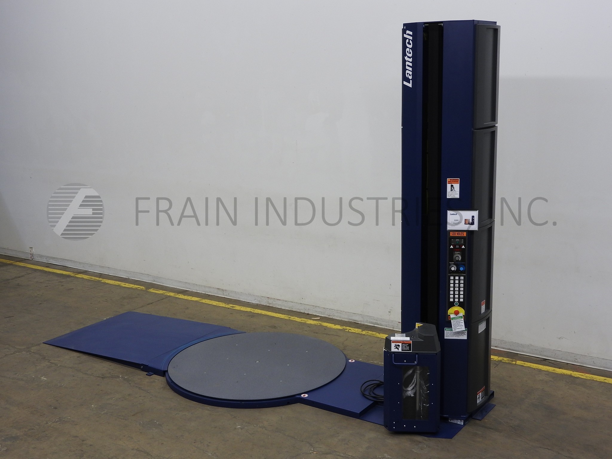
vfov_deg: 32.2
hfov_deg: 42.1
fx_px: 796
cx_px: 306
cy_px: 230
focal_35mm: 45
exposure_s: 1/30
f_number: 4
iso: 125
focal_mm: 8.1
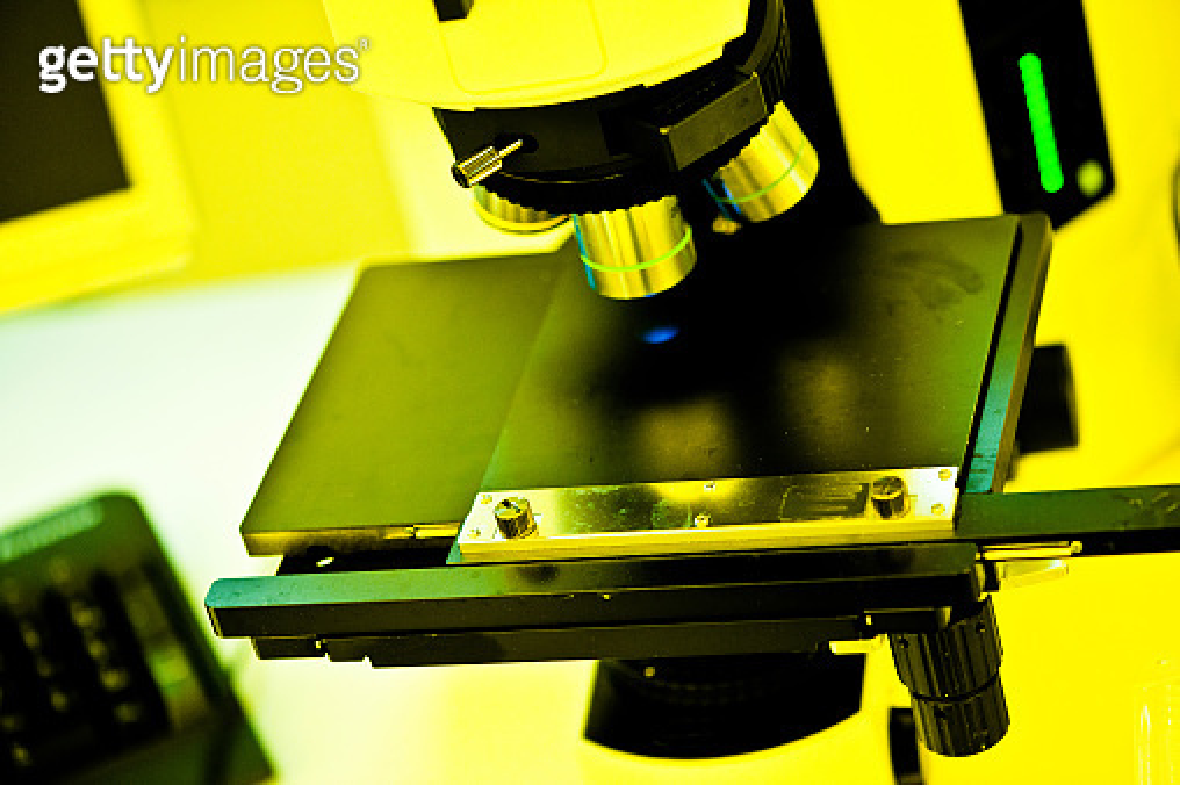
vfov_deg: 13.0
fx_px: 3439
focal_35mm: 105
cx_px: 590
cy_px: 392
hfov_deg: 19.5
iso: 640
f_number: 3.3
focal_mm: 105
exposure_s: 1/45
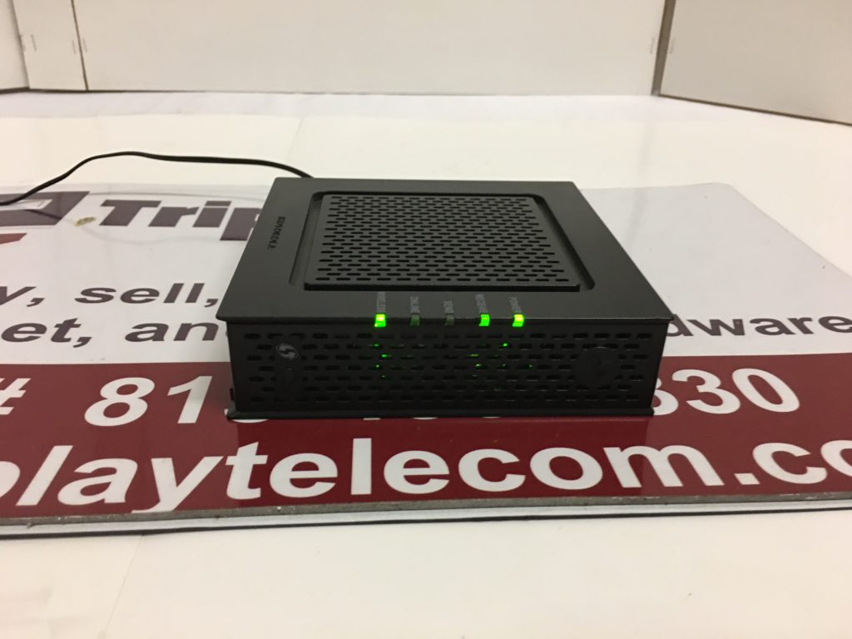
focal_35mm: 29
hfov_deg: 61.7
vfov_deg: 48.2
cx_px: 426
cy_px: 320
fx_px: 714
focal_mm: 4.15
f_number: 2.2
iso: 80
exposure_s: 1/10
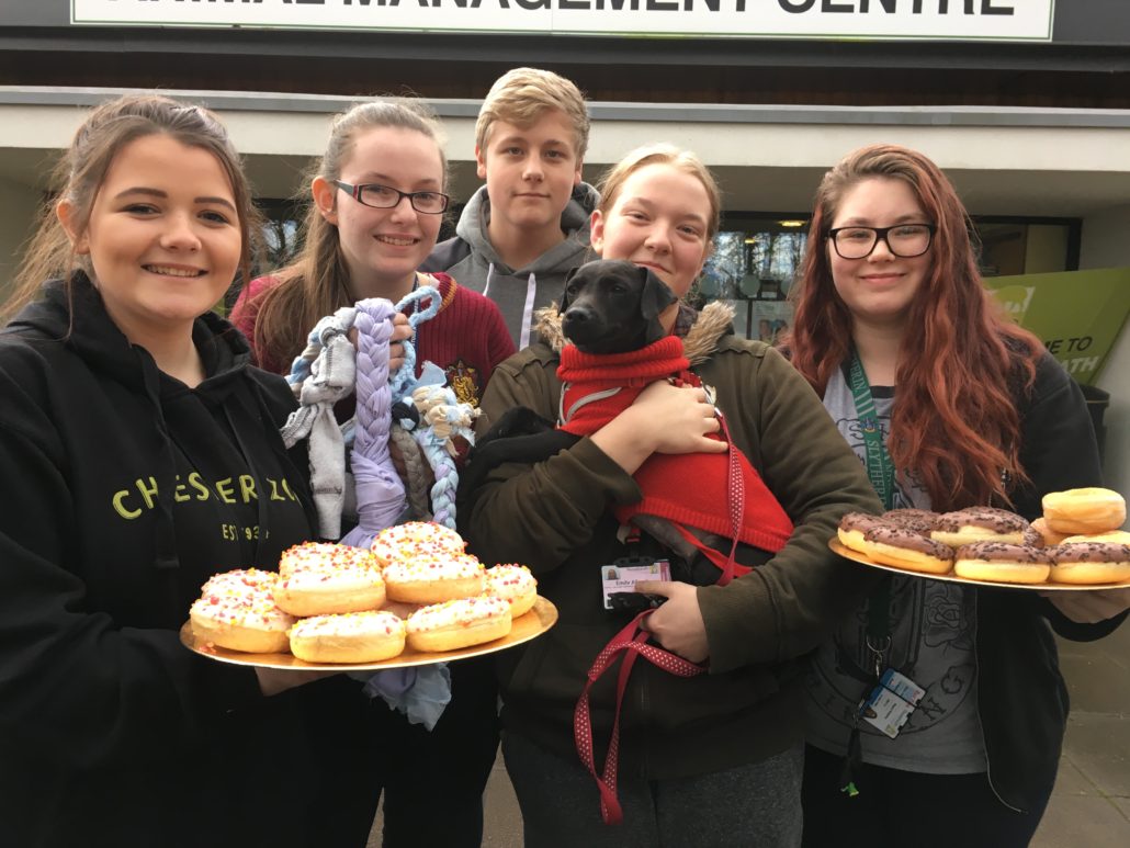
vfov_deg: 48.2
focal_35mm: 29
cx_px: 565
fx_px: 947
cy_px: 424
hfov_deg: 61.6
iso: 32
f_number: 2.2
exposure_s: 1/33
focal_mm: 4.15
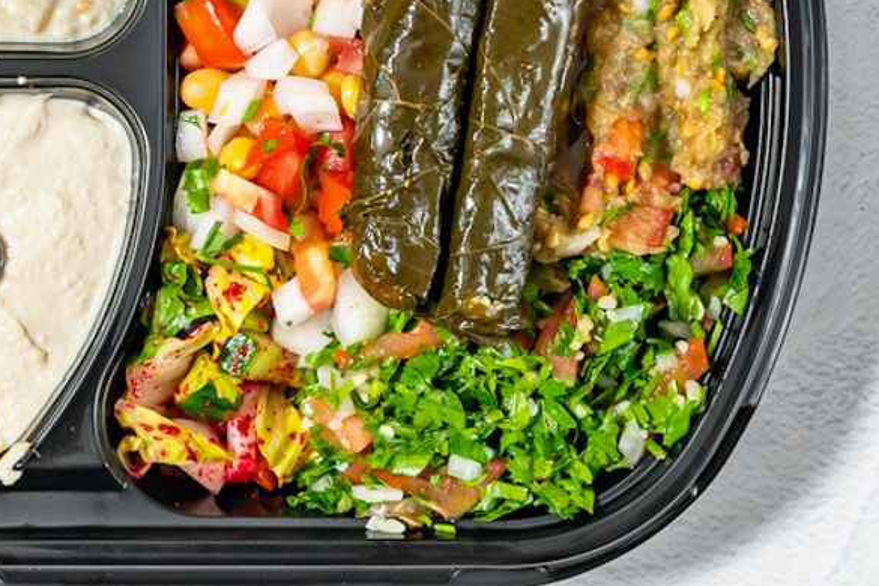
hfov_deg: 24.5
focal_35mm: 82
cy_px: 92
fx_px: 2002
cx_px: 221
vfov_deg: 16.5
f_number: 6.3
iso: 500
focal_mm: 40
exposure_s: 1/125
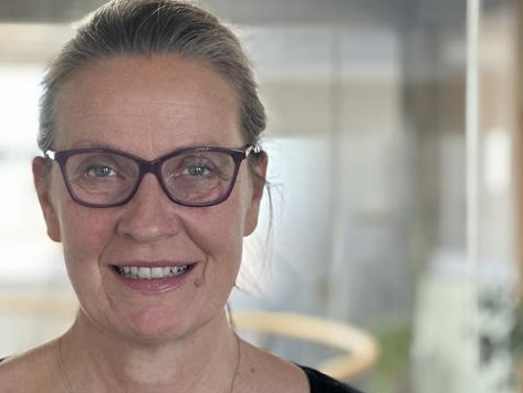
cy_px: 210
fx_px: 1723
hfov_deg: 17.2
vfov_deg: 13.0
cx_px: 174
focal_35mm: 114
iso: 250
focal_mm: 9
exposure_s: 1/40
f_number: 2.8
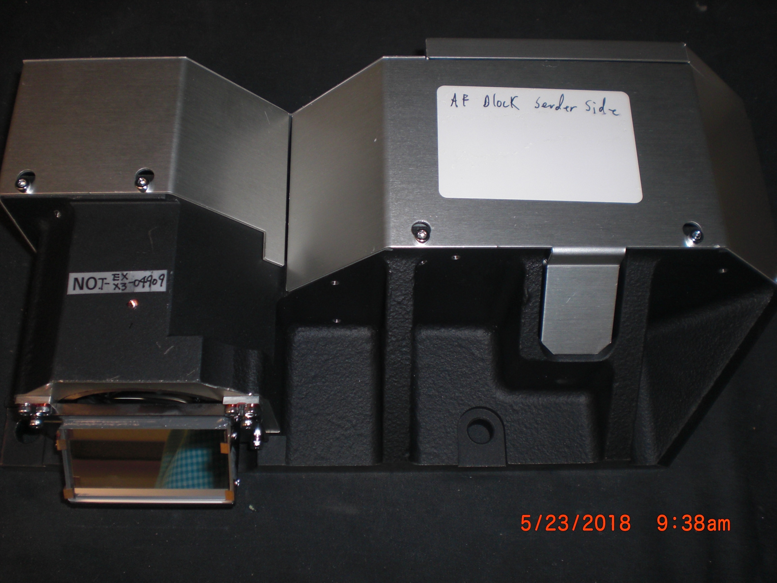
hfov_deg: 49.0
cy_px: 292
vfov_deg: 37.7
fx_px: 853
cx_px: 388
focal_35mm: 38
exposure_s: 1/60
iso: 100
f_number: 3.1
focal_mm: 6.3
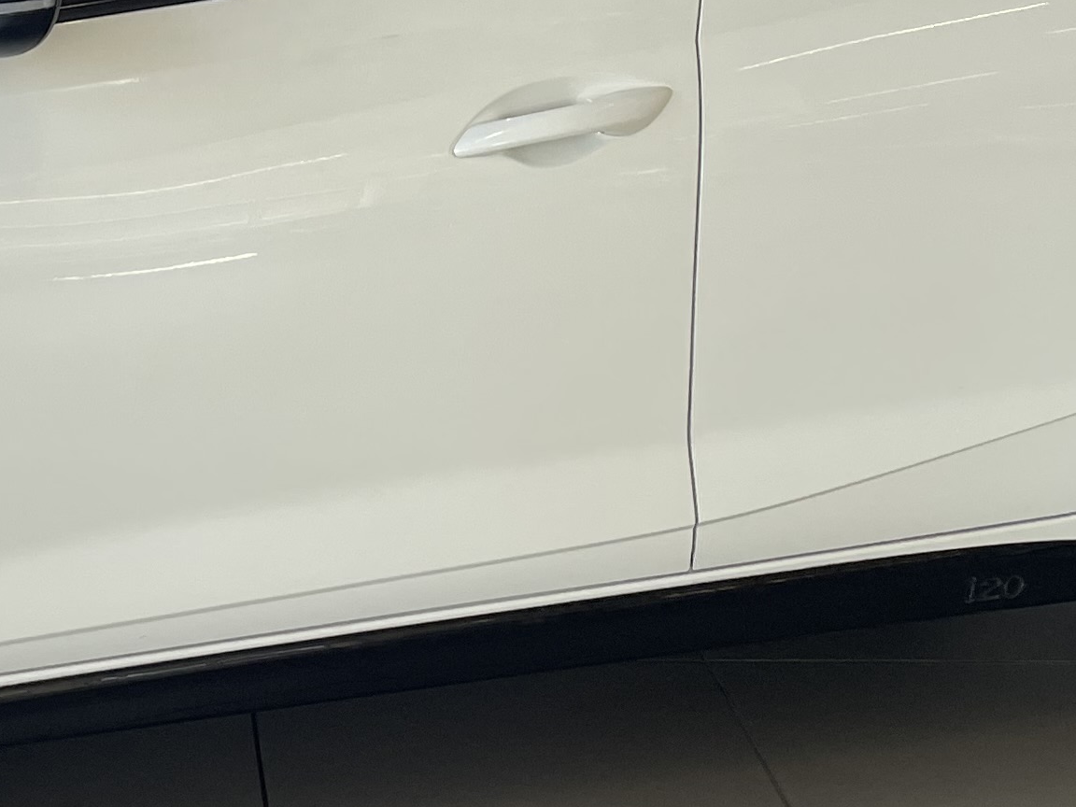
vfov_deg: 15.5
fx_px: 2829
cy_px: -207
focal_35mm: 91
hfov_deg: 21.1
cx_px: 143
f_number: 1.6
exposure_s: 1/215
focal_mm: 4.2
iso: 32
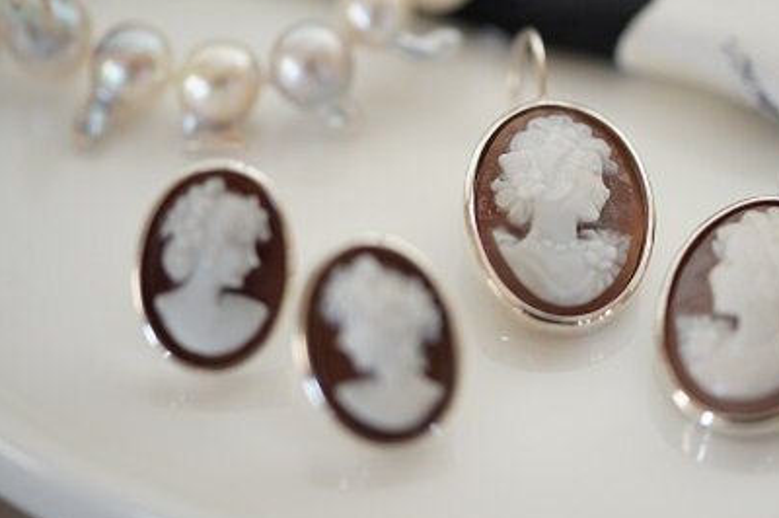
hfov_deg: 25.2
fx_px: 1730
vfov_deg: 17.0
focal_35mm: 80
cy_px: 228
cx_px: 526
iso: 800
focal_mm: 50
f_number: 4
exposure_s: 1/160
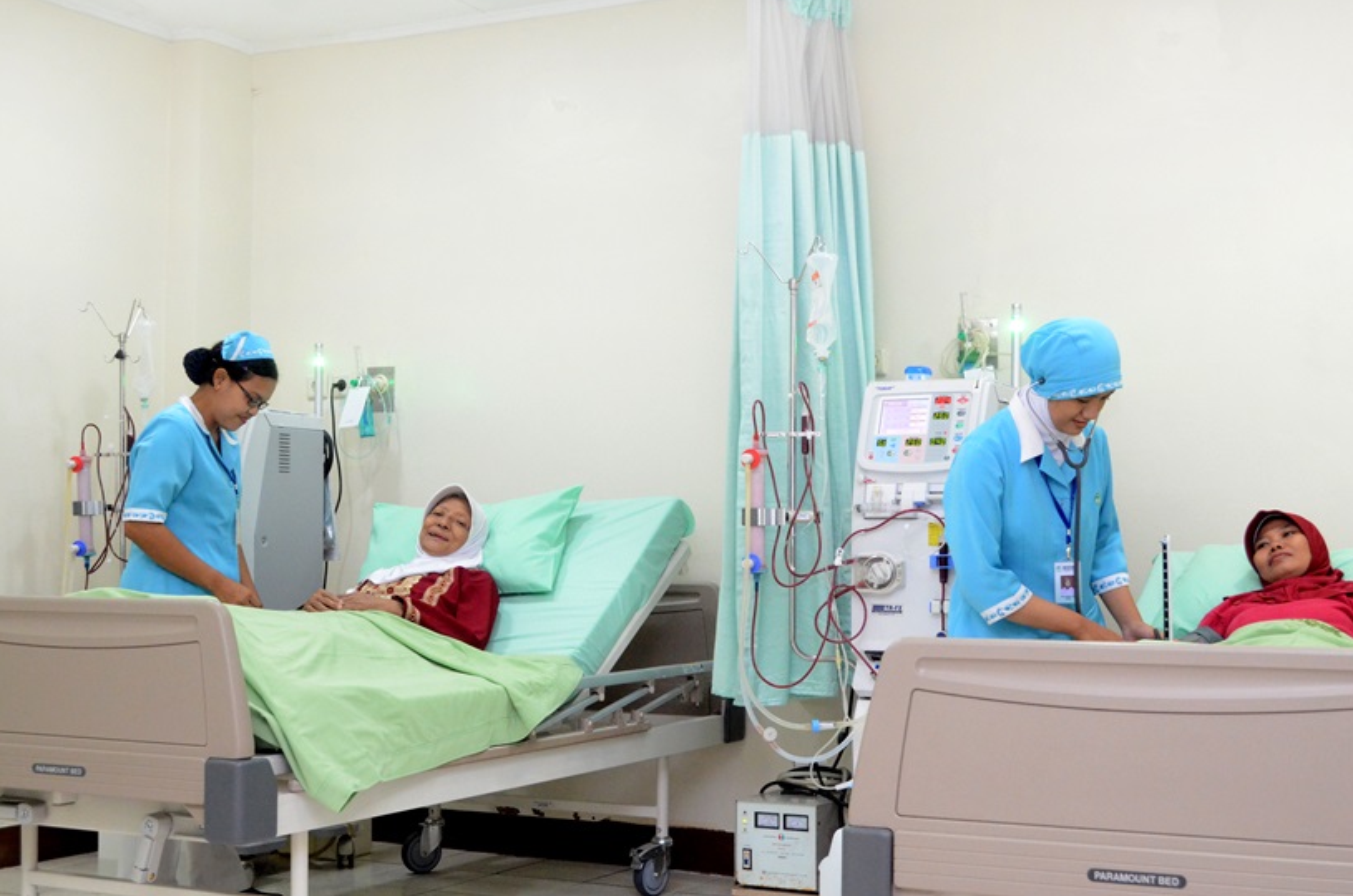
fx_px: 1838
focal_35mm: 49
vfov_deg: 27.4
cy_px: 478
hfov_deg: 40.4
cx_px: 716
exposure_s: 1/50
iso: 3200
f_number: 5.6
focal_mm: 26
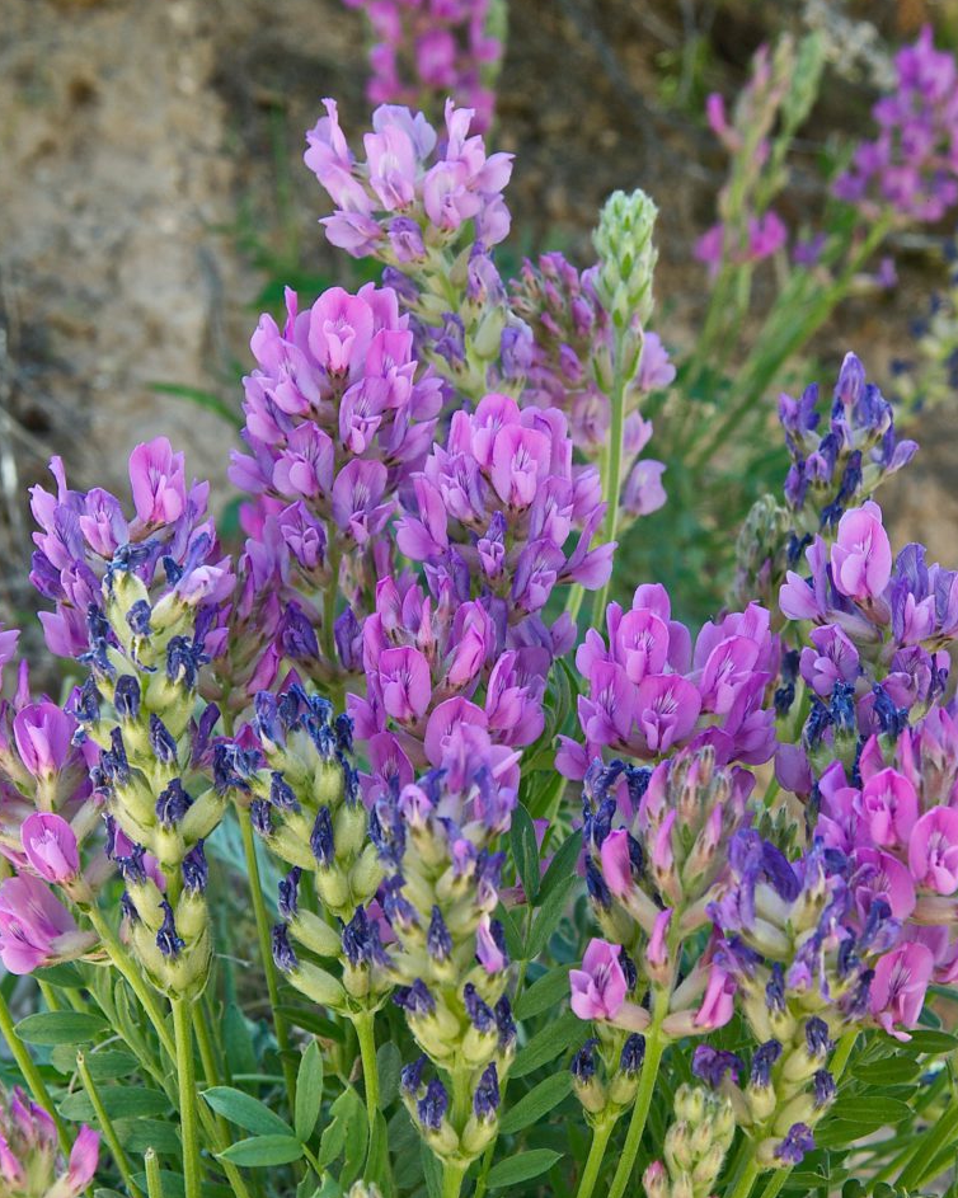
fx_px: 2517
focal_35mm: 71
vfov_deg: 26.8
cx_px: 529
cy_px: 572
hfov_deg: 21.5
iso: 400
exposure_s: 1/320
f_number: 7.1
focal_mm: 32
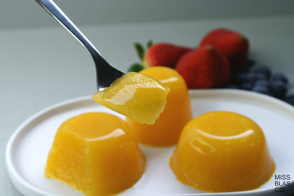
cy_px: 98
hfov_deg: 27.0
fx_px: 612
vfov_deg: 18.2
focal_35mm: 75
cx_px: 147
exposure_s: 1/320
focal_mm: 50
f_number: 6.3
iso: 400
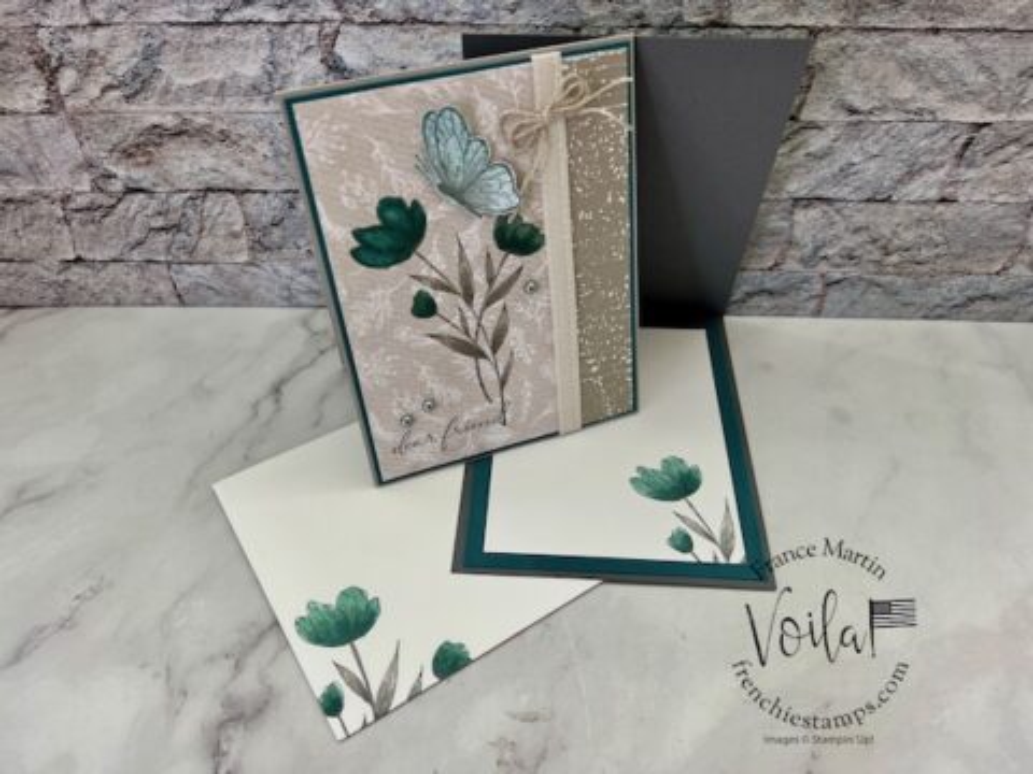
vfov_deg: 53.1
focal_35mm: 26
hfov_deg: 67.3
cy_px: 387
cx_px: 516
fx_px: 776
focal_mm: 5.7
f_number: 1.5
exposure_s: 1/120
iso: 100
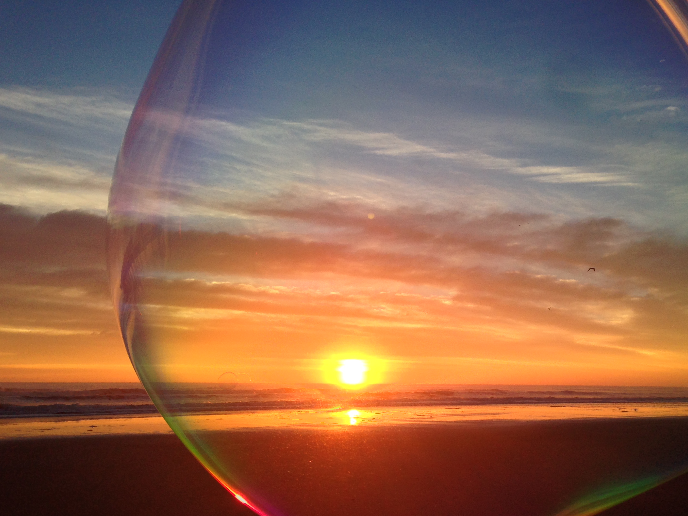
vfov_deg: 37.6
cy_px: 296
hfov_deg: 48.9
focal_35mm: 38
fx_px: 755
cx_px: 384
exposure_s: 1/570
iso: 50
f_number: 2.4
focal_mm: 4.12
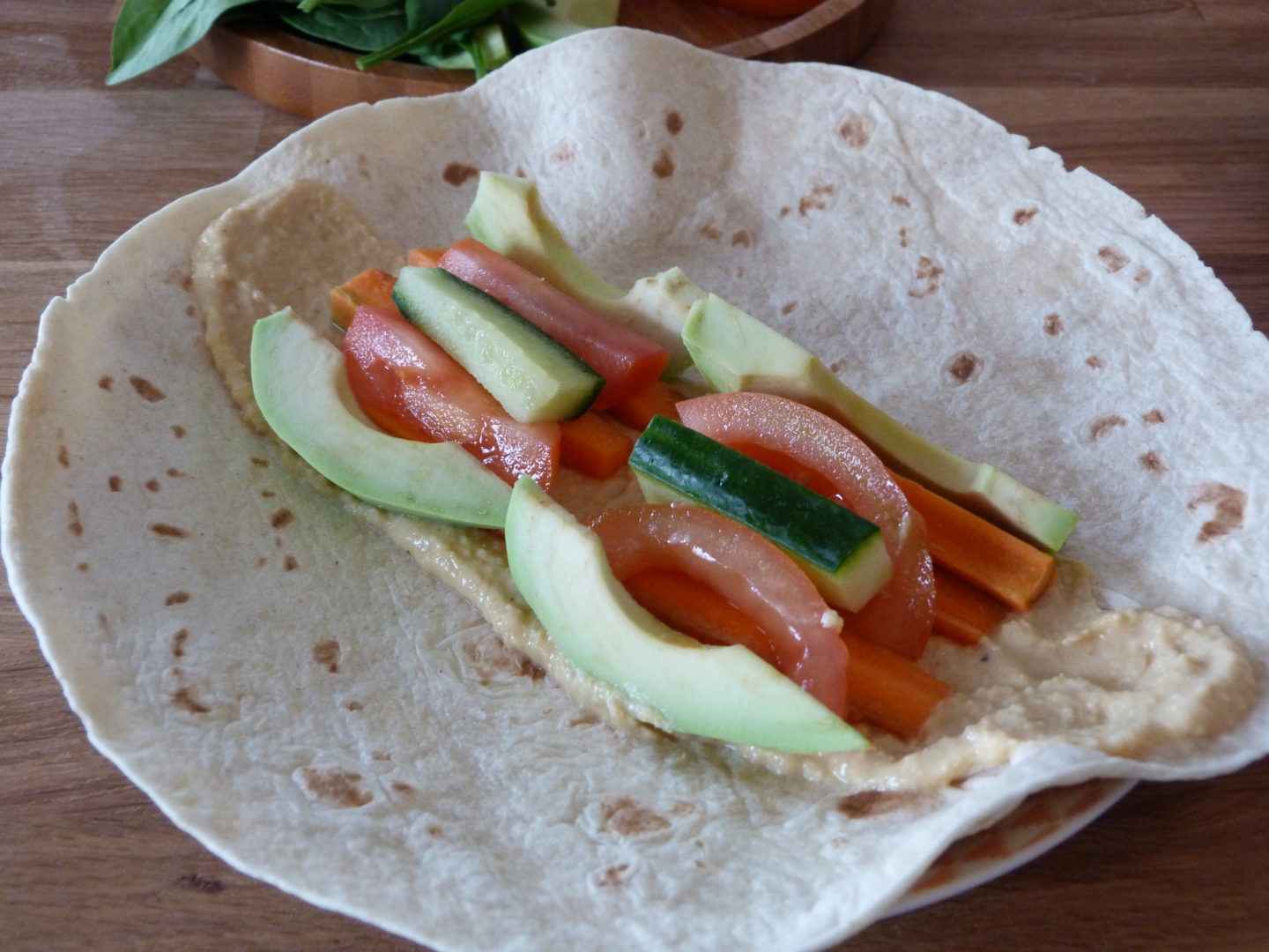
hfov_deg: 42.1
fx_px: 1650
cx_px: 634
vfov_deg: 32.2
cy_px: 476
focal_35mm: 45
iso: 320
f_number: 3.2
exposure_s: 1/60
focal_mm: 8.1
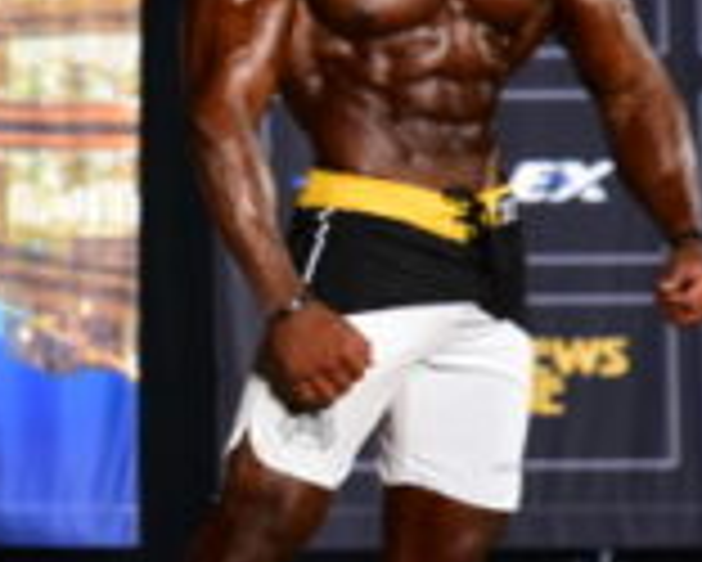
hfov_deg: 7.5
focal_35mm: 250
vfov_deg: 6.2
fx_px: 5197
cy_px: 247
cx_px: -524
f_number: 2.8
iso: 1600
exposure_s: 1/500
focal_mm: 66
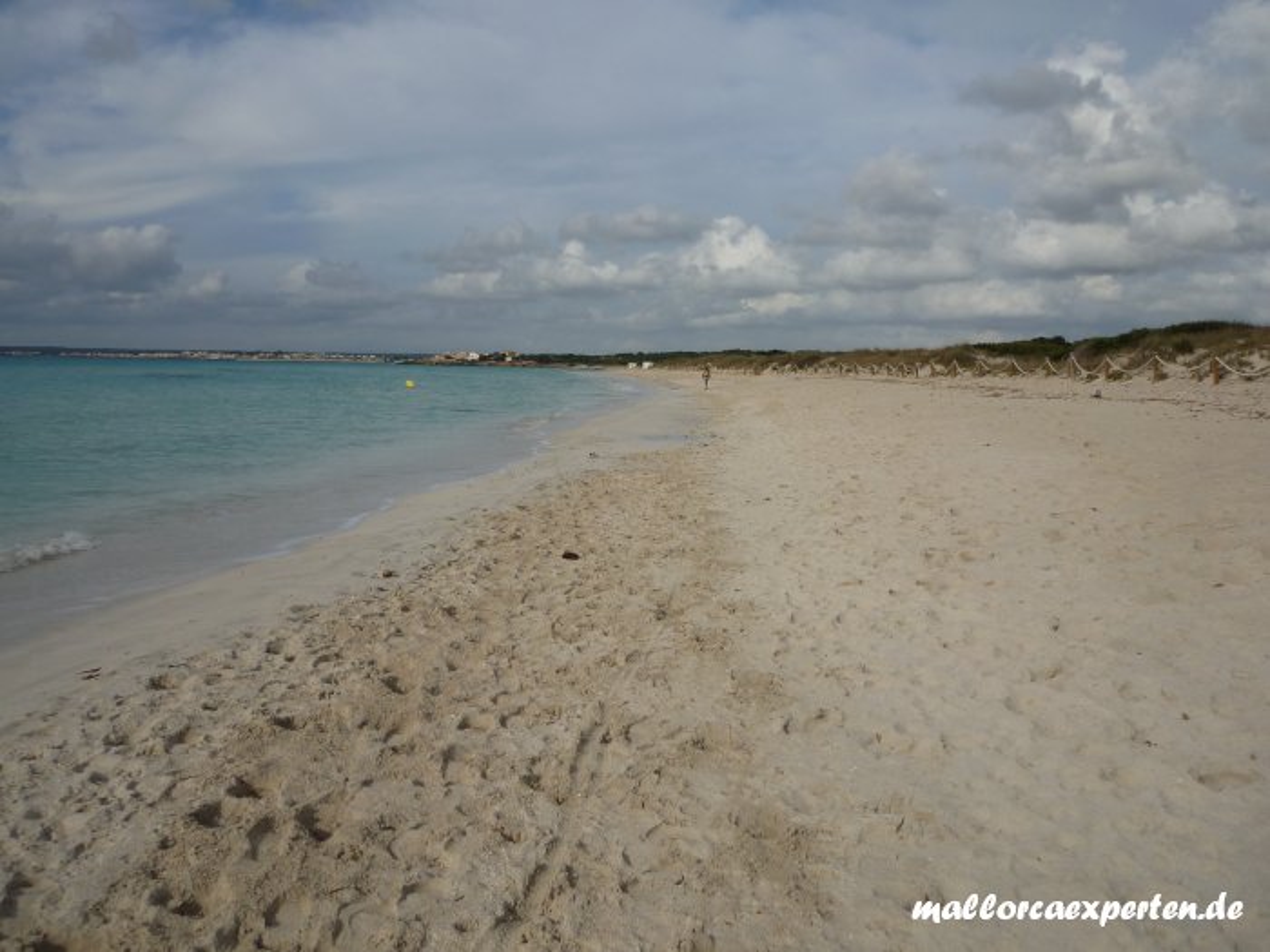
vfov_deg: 42.9
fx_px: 1211
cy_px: 476
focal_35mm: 33
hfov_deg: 55.4
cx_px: 635
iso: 80
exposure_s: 1/400
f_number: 8
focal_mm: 5.5
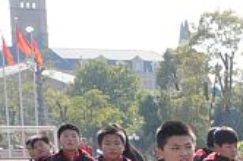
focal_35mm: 174
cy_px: 375
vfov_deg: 7.4
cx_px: 668
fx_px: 1172
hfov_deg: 9.8
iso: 320
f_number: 13
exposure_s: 1/100
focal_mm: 24
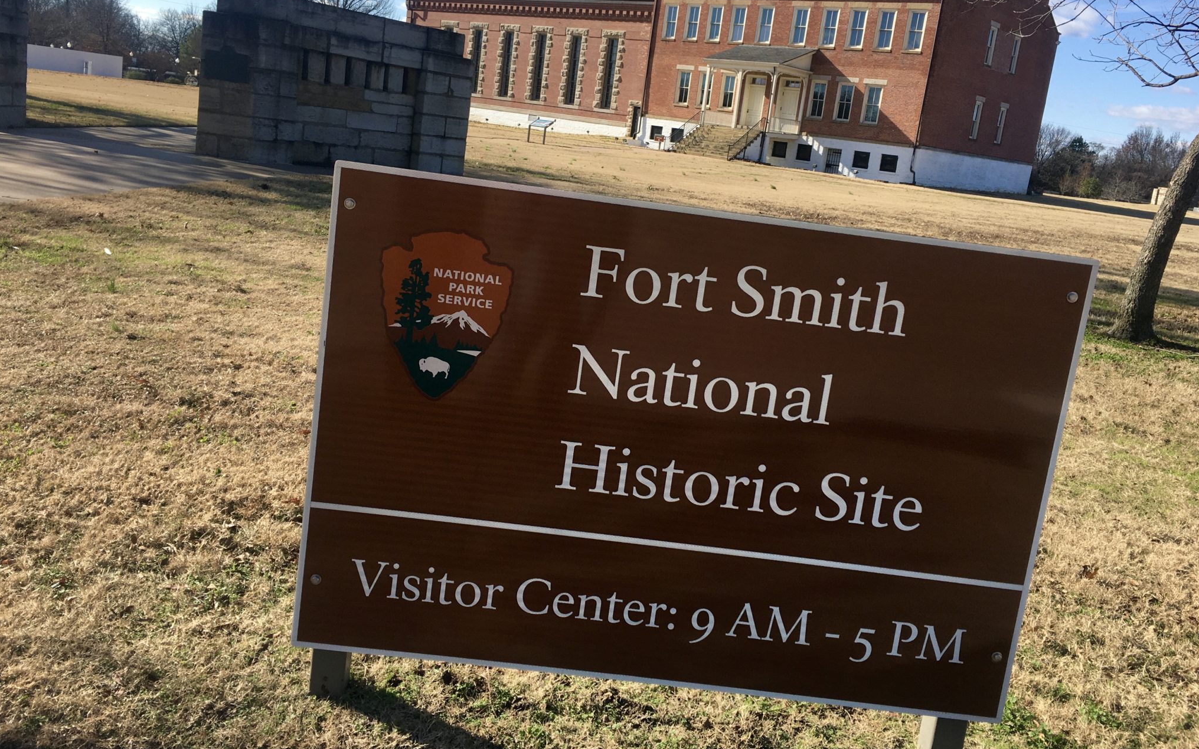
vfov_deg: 40.4
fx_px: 1013
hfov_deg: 61.2
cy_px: 305
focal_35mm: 31
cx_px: 603
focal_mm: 4.15
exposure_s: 1/1040
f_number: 2.2
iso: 25
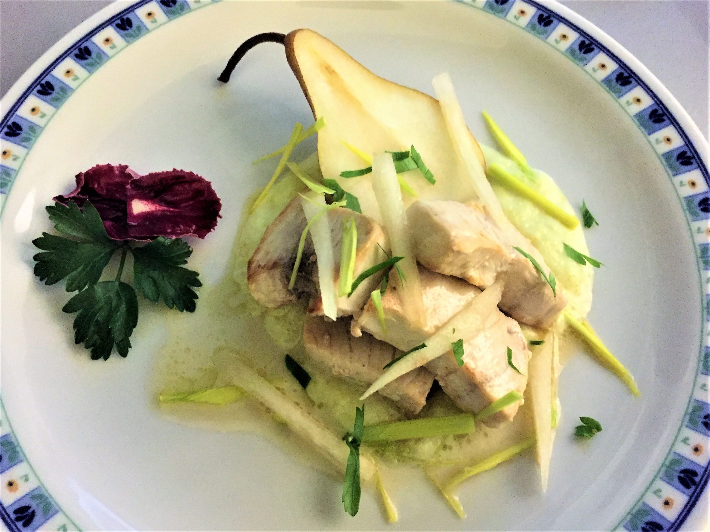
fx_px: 595
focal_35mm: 29
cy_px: 266
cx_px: 355
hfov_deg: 61.7
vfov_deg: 48.2
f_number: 2.2
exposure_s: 1/17
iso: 500
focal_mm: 4.15
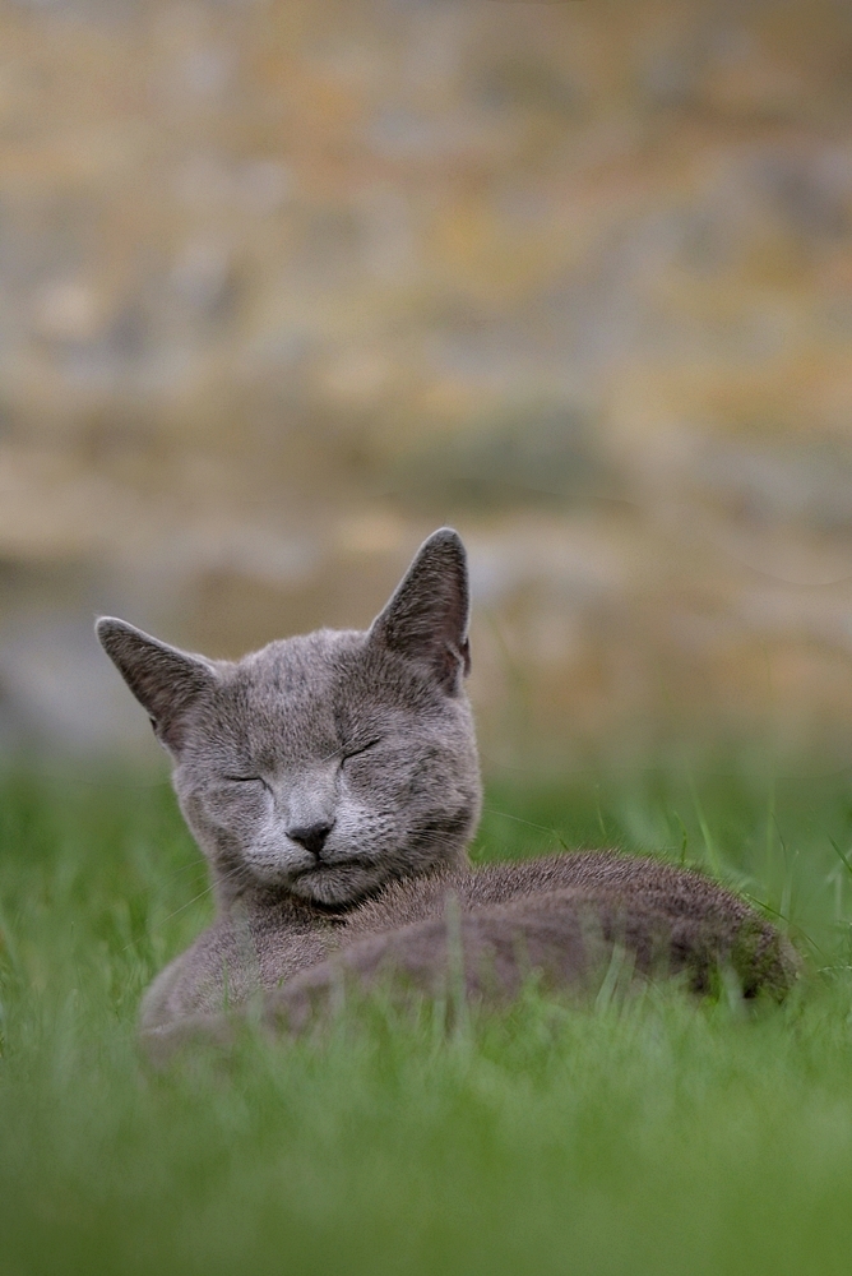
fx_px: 7090
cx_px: 426
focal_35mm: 200
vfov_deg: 10.3
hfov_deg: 6.9
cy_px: 638
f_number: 2.8
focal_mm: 200
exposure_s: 1/640
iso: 200
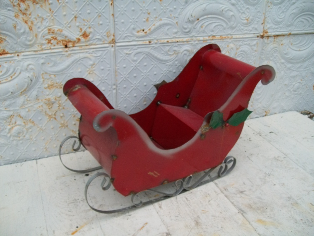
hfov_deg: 51.4
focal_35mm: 36
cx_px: 157
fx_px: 327
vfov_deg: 39.7
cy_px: 118
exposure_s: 1/30
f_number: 2.7
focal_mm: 6
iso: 80
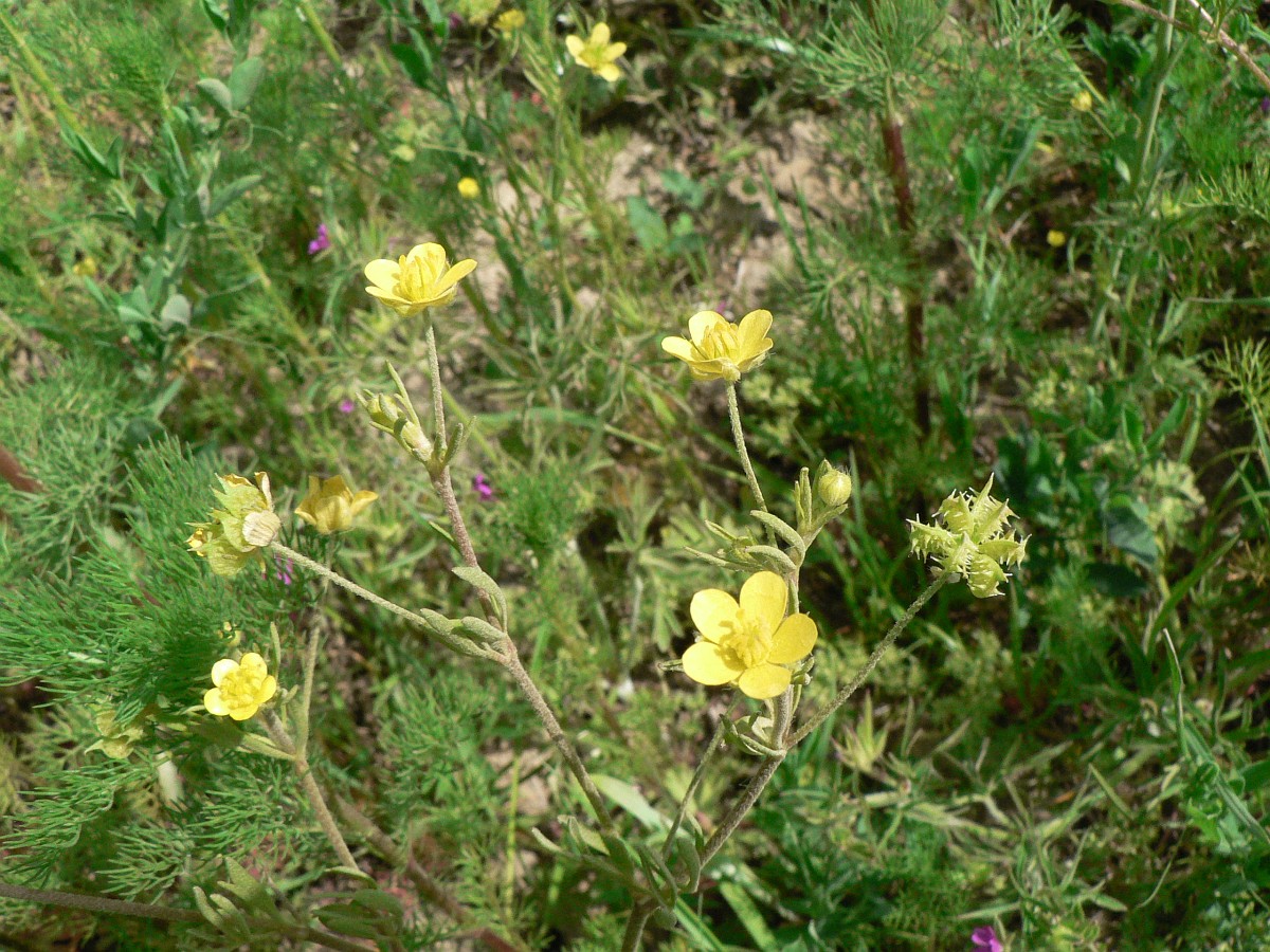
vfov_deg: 39.7
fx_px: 1321
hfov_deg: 51.4
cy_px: 476
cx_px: 635
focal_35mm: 36
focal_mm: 6
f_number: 5.6
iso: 200
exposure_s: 1/640
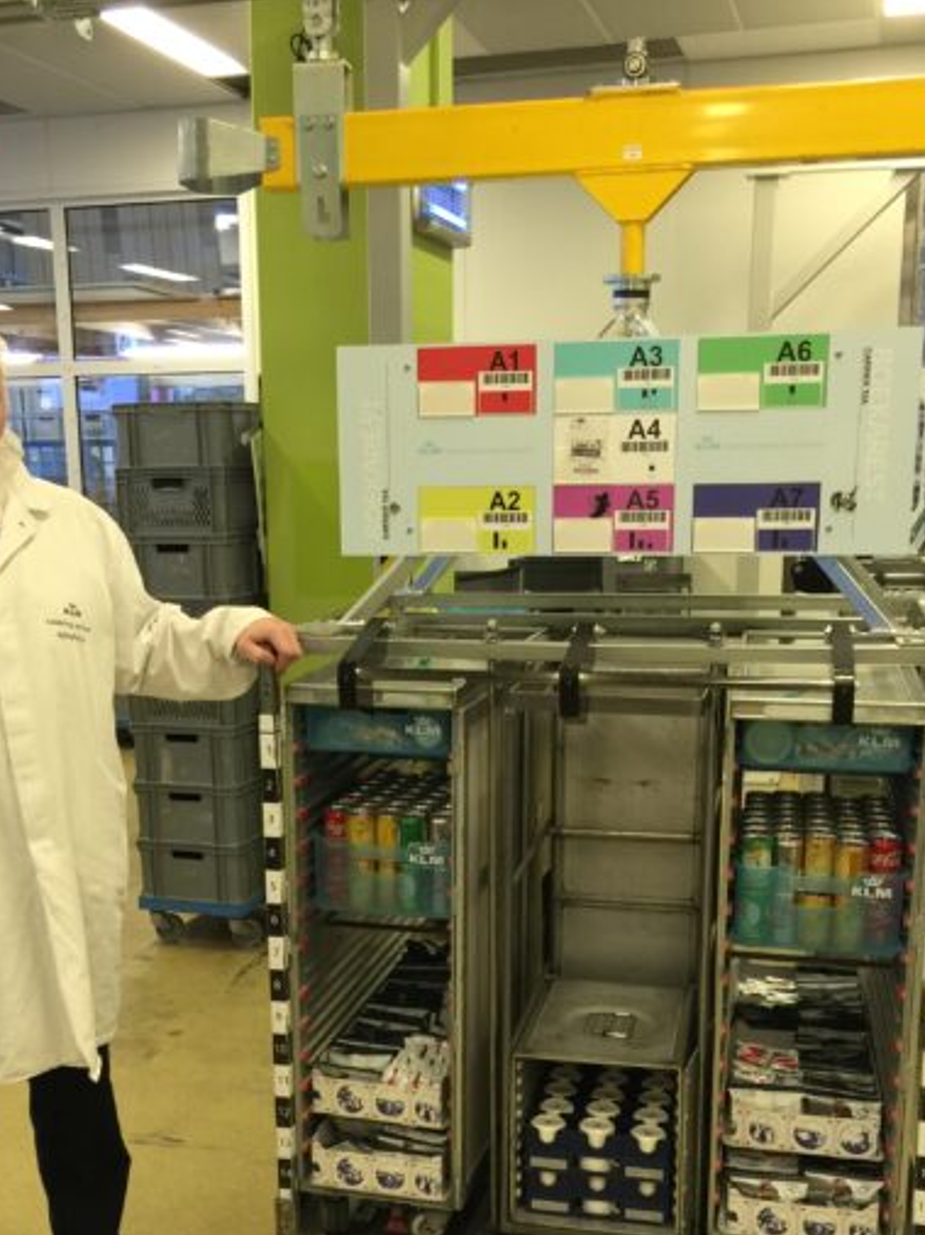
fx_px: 1533
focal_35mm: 43
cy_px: 835
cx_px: 392
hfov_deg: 33.5
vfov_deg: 43.2
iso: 50
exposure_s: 1/17
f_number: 2.2
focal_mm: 4.15
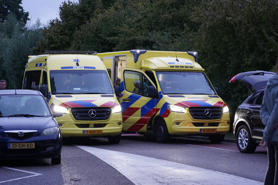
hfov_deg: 19.5
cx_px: 139
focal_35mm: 105
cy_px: 92
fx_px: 811
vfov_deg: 13.0
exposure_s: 1/160
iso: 3200
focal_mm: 105
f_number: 4
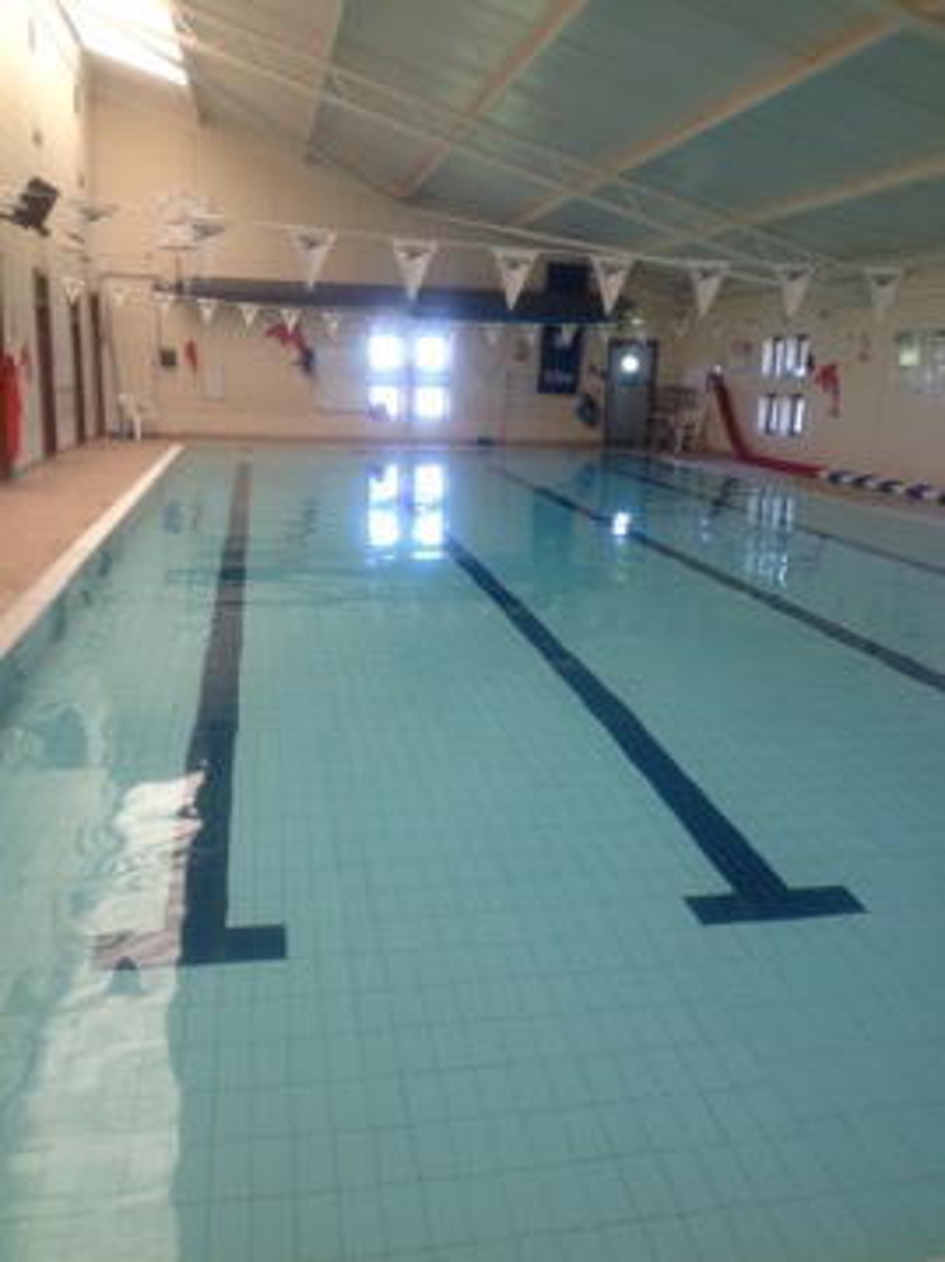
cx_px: 472
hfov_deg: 40.7
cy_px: 631
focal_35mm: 35
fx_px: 1275
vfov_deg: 52.6
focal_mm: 4.28
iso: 64
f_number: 2.4
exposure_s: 1/40
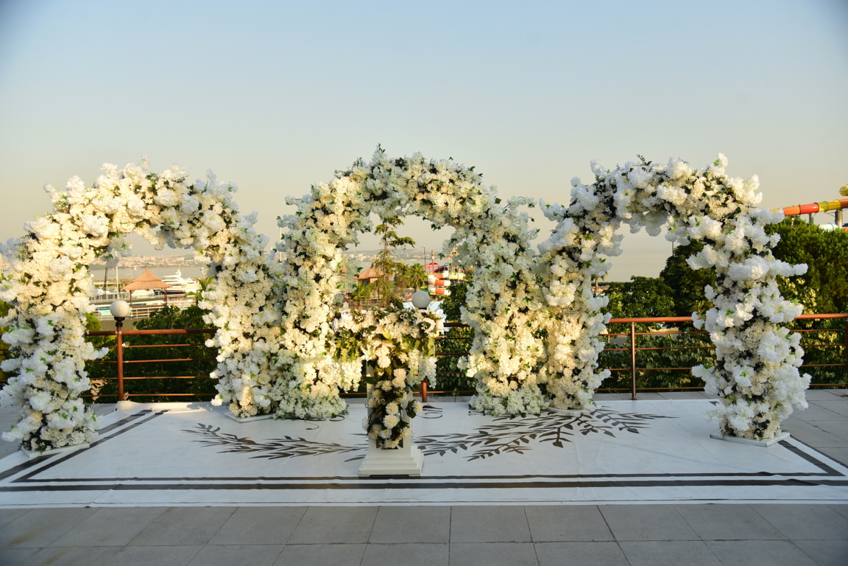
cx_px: 424
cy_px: 283
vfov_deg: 42.3
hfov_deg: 60.3
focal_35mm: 31
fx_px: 730
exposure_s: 1/800
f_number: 4
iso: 200
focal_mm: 31
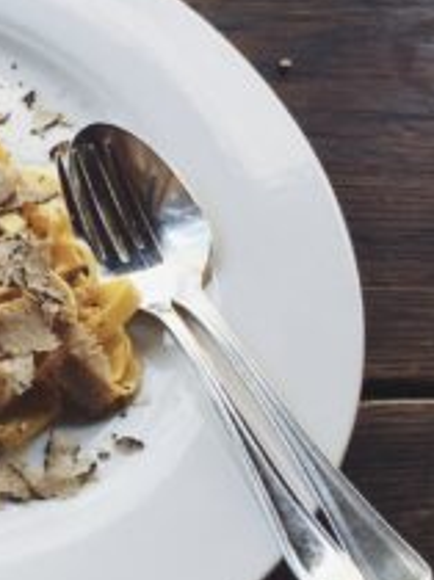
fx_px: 1390
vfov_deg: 23.6
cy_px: 279
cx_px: -108
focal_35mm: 83
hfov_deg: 16.9
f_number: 2.2
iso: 25
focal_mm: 4.15
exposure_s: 1/178
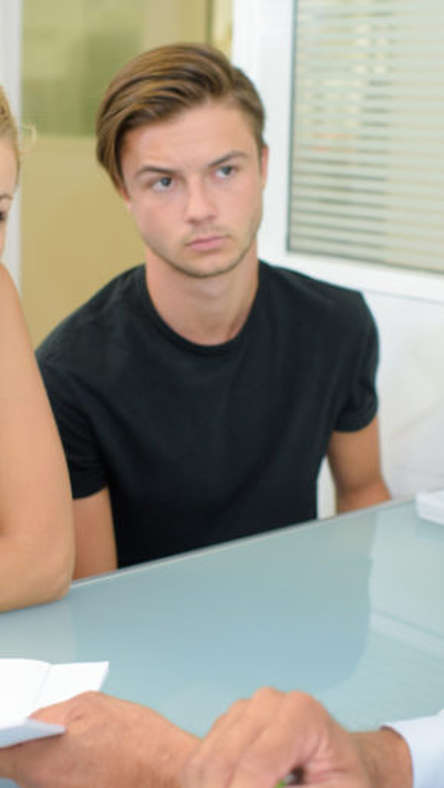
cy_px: 387
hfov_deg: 18.3
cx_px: 220
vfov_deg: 31.9
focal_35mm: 66
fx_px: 1380
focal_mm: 35
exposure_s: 1/125
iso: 400
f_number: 2.8
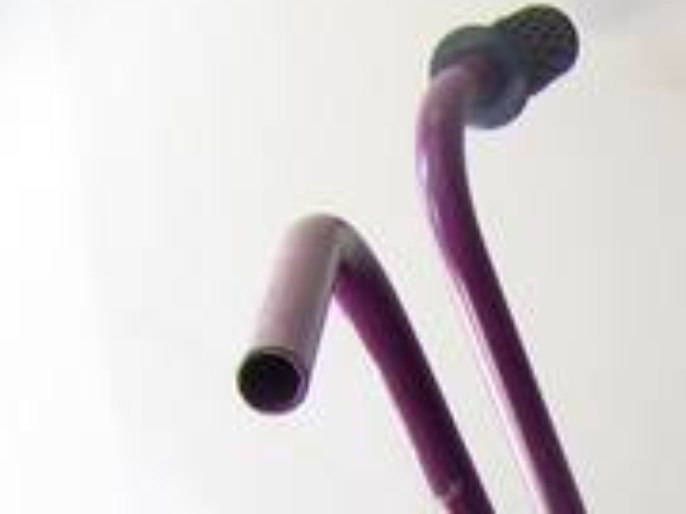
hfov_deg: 14.8
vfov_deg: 11.7
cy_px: 830
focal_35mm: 120
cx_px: 1132
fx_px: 2378
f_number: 2.8
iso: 100
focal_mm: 5.85
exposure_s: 1/30
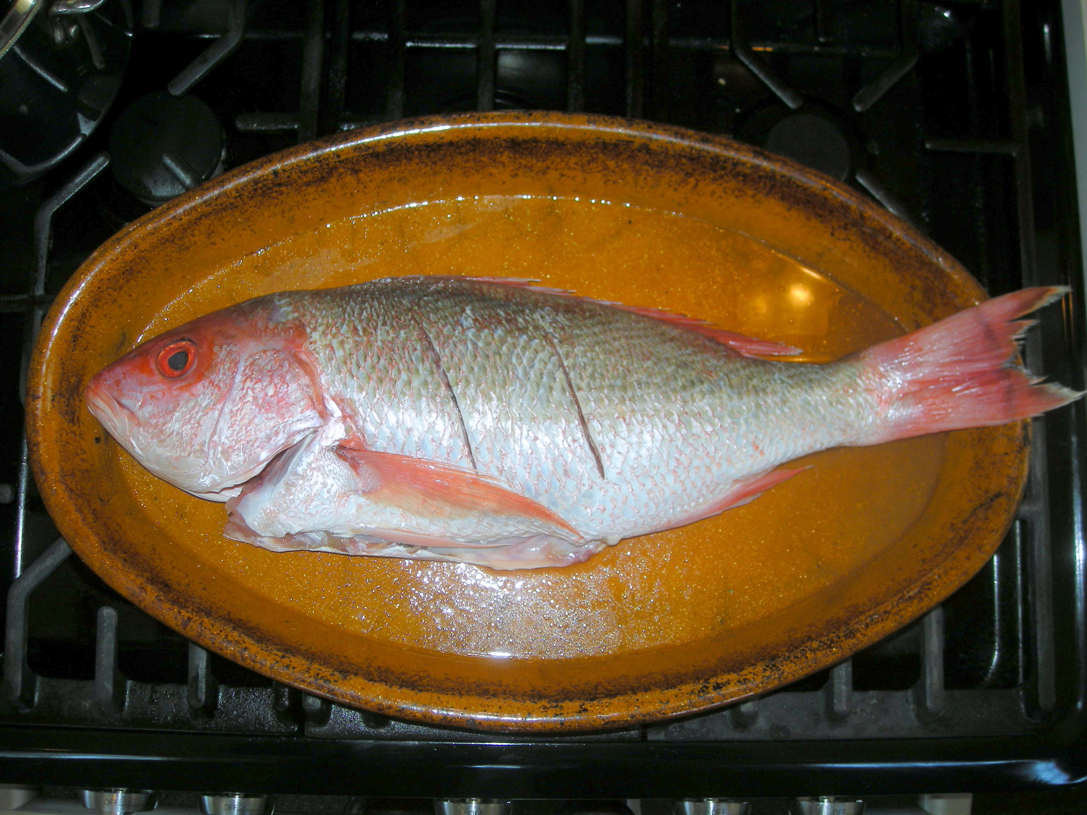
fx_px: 1099
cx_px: 544
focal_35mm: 35
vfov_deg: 40.7
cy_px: 408
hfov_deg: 52.6
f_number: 2.8
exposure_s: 1/32.8
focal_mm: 5.7
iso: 50
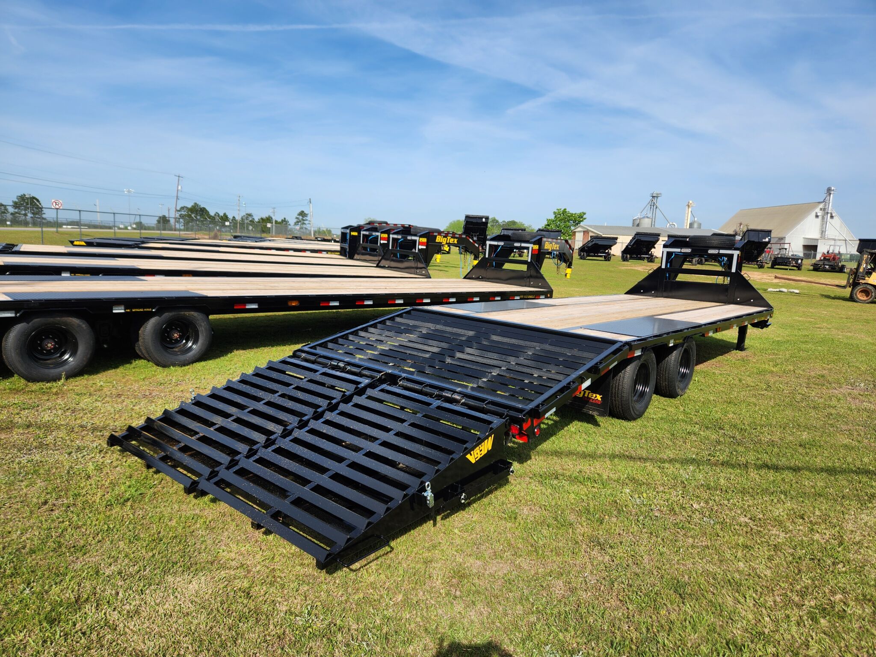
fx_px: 582
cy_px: 328
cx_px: 438
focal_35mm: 23
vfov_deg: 58.9
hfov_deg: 73.9
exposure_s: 1/1365
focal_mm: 5.4
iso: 20
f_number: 1.8
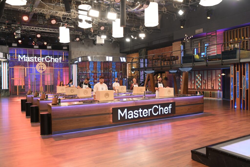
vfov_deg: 42.3
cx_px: 125
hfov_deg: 60.3
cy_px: 84
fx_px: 215
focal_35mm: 31
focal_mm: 31
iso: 2000
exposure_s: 1/100
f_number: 4.5
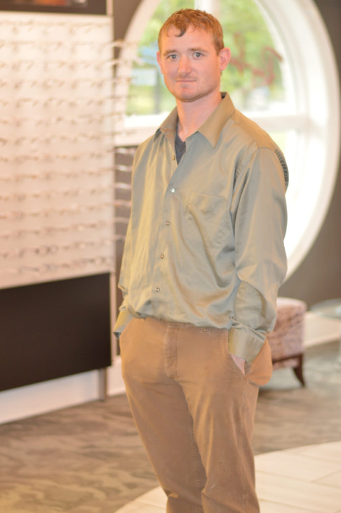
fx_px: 1324
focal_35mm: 93
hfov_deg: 14.7
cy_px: 234
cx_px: 192
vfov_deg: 21.9
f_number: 1.8
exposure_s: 1/200
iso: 360
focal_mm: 50
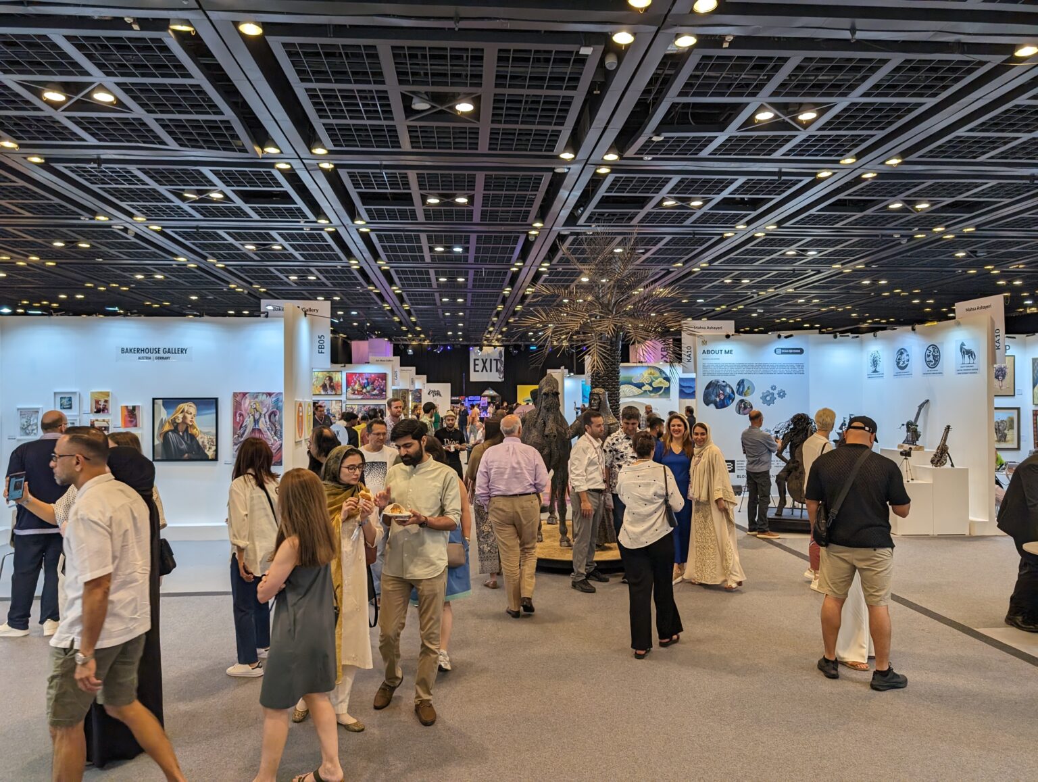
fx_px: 721
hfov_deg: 71.5
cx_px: 519
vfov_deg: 56.9
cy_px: 391
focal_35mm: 24
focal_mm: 6.9
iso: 48
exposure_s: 1/100
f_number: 1.68
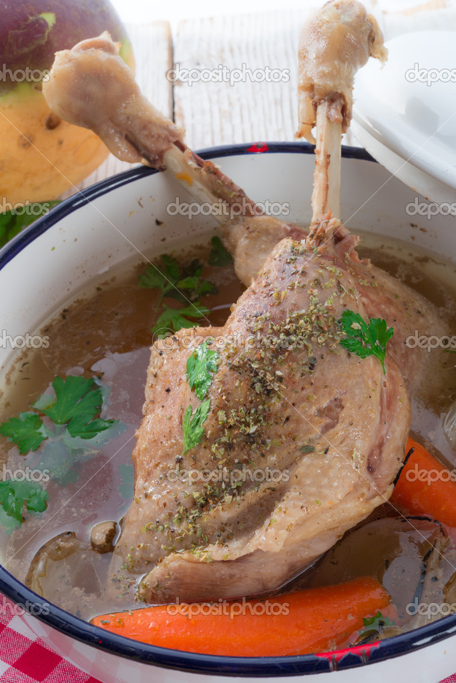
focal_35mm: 60
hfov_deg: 22.6
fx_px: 1139
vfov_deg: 33.4
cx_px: 228
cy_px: 342
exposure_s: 1/160
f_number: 22
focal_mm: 60
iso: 100
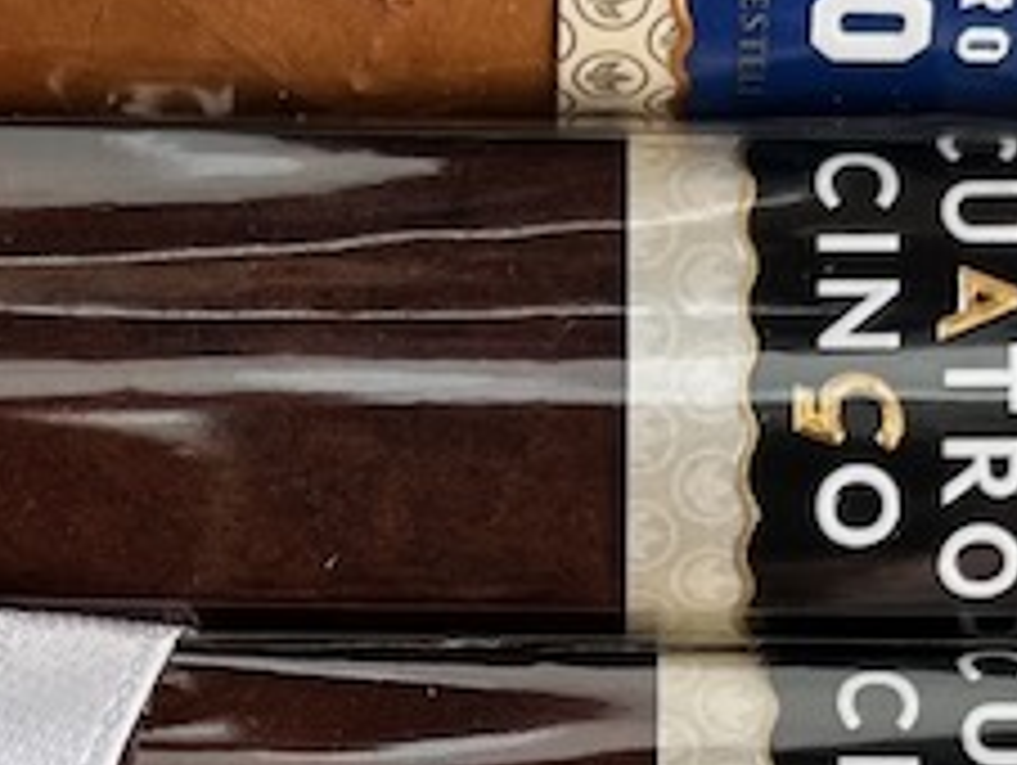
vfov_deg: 10.0
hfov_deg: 13.4
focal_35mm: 147
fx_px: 4323
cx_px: 594
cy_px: 922
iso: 32
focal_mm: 5.7
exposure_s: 1/124
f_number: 1.5
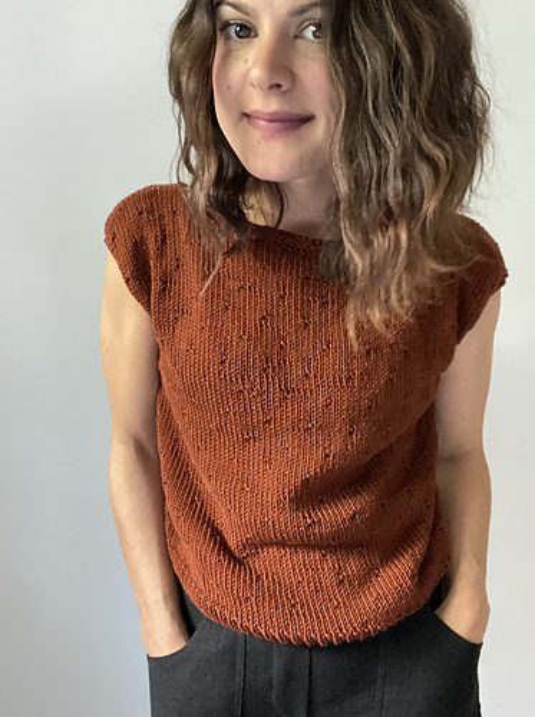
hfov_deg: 46.7
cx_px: 268
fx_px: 620
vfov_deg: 60.1
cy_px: 358
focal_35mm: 30
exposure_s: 1/20
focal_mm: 2.71
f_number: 2.2
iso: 800
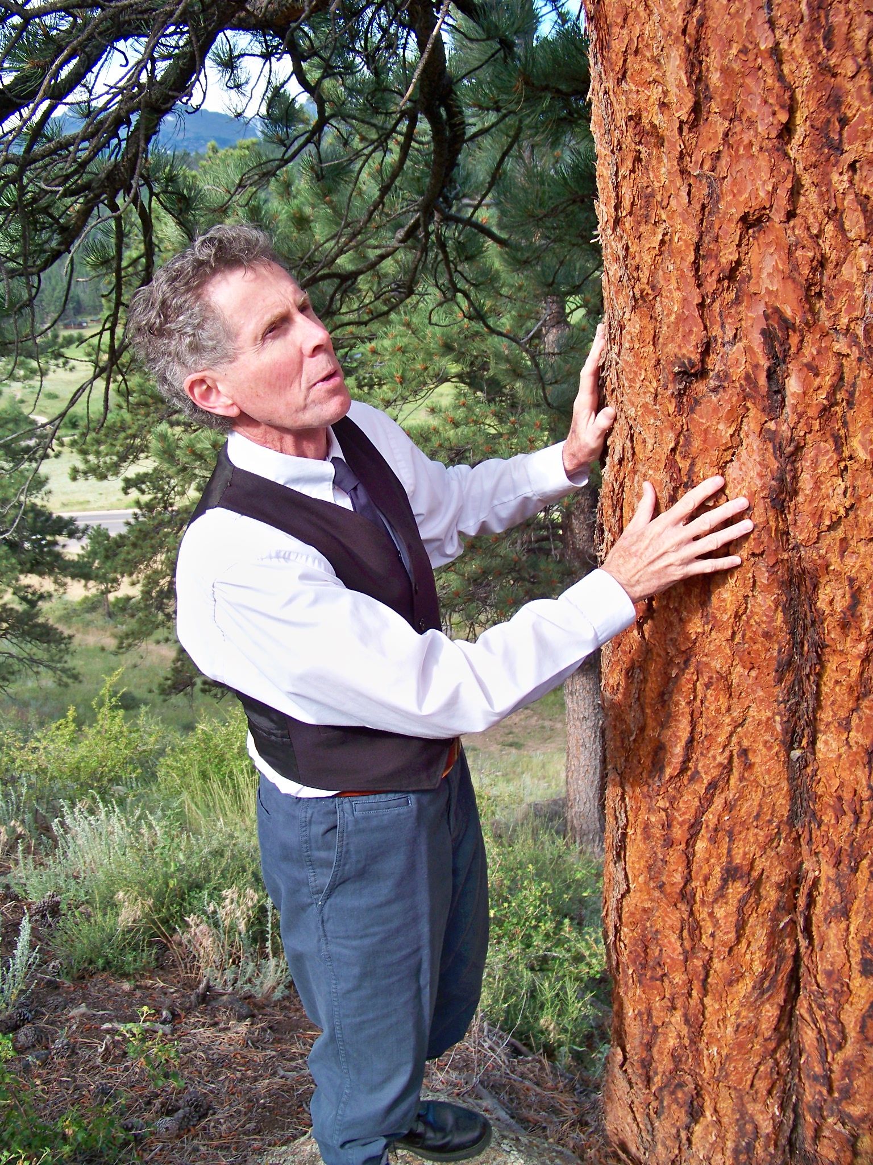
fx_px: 1110
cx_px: 436
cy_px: 582
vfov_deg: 55.4
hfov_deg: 42.9
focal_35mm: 33
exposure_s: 1/200
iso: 64
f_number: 2.8
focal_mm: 5.85
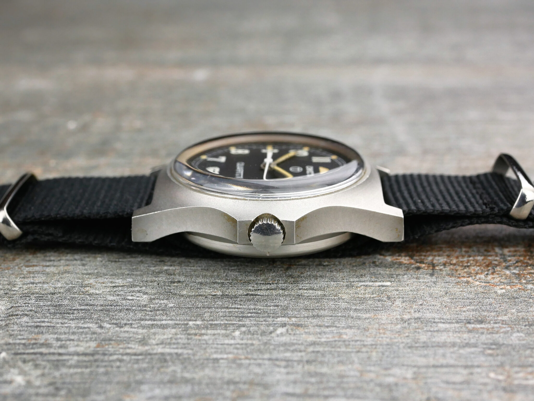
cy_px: 200
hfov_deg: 32.2
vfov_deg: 24.4
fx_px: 926
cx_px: 267
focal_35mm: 60
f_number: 7.1
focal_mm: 30
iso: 800
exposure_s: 1/160
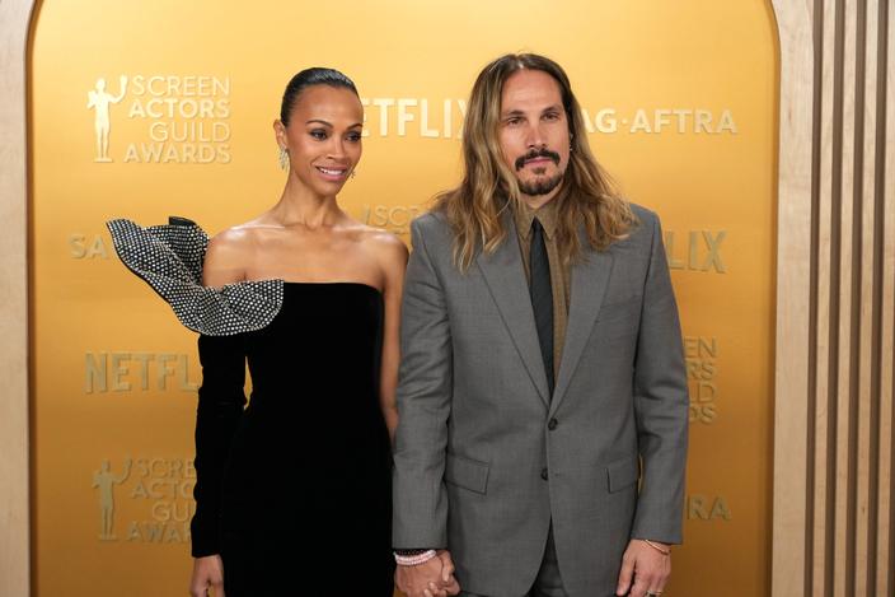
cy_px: 298
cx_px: 448
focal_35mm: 73
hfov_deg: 27.7
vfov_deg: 18.7
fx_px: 1814
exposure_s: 1/250
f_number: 5
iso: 2500
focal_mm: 73
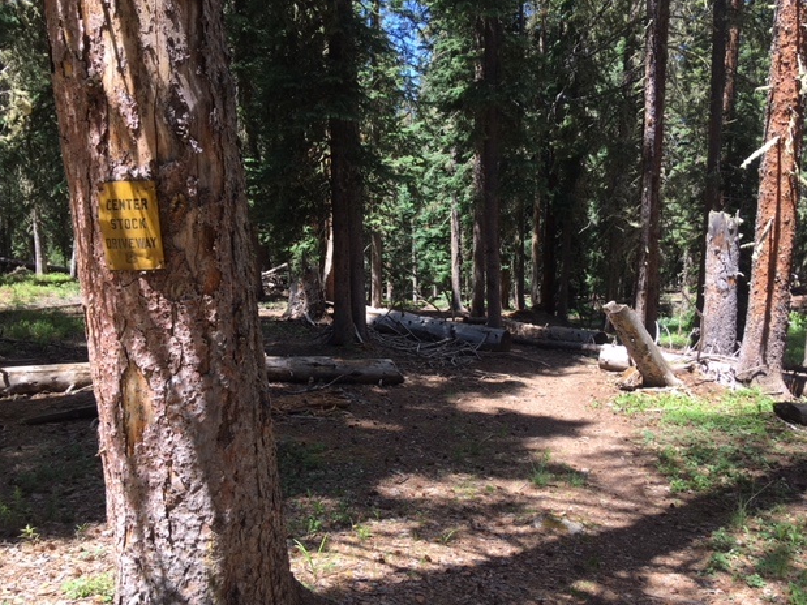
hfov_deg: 60.0
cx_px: 408
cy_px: 299
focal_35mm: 30
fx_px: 699
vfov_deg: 46.8
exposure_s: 1/314
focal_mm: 4.15
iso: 25
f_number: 2.2
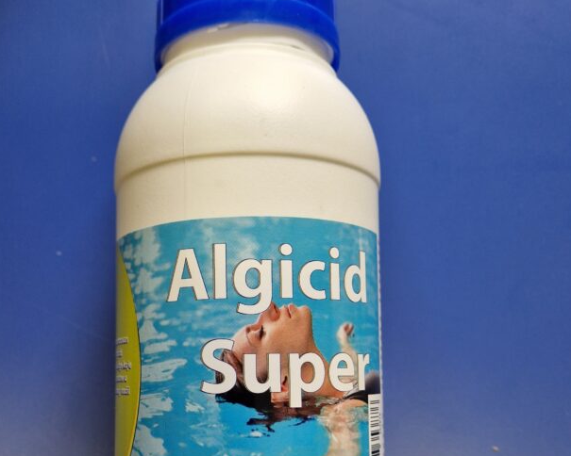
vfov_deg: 38.3
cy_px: 332
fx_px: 642
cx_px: 237
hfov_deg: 47.7
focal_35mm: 38
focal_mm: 5.4
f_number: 1.8
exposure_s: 1/100
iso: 50
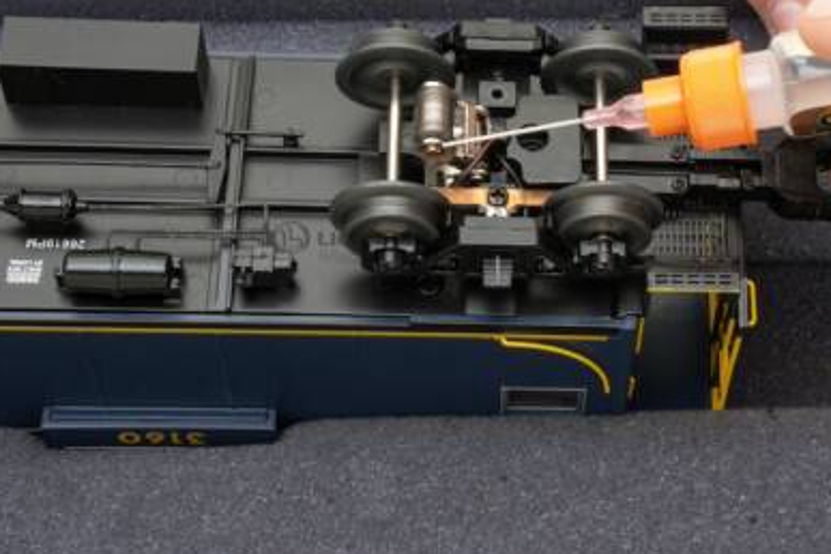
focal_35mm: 105
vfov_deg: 13.0
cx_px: 601
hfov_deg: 19.4
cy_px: 152
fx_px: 2418
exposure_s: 1/80
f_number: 29
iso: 100
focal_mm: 45
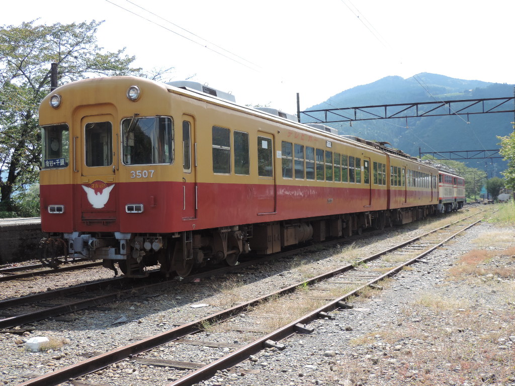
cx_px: 258
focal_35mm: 43
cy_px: 193
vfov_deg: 33.6
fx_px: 640
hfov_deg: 43.9
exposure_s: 1/320
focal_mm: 7.6
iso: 80
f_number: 3.4
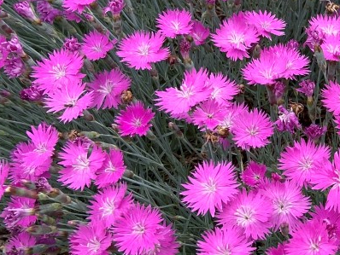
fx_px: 924
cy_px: 103
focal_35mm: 94
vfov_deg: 15.7
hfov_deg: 19.0
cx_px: 469
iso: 32
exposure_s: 1/633
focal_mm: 4.25
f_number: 1.8
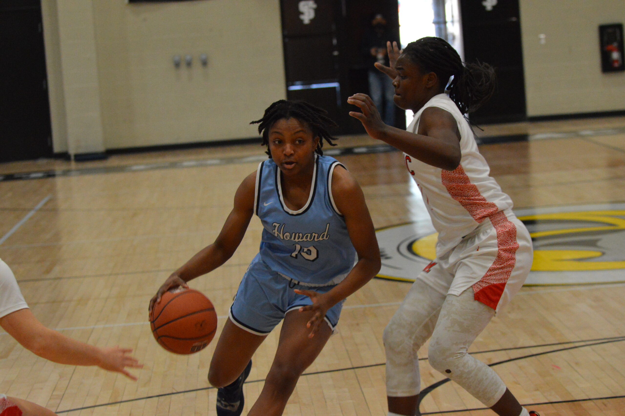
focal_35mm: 129
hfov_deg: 15.9
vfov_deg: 10.6
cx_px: 312
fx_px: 2238
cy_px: 208
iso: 3200
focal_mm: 86
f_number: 4.5
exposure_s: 1/250
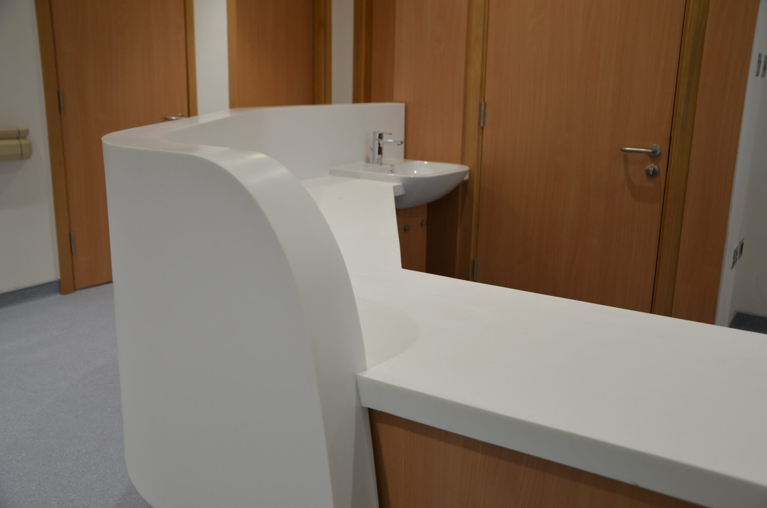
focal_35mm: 36
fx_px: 765
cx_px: 384
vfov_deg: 36.7
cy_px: 254
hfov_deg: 53.2
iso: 320
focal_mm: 24
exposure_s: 1/60
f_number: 4
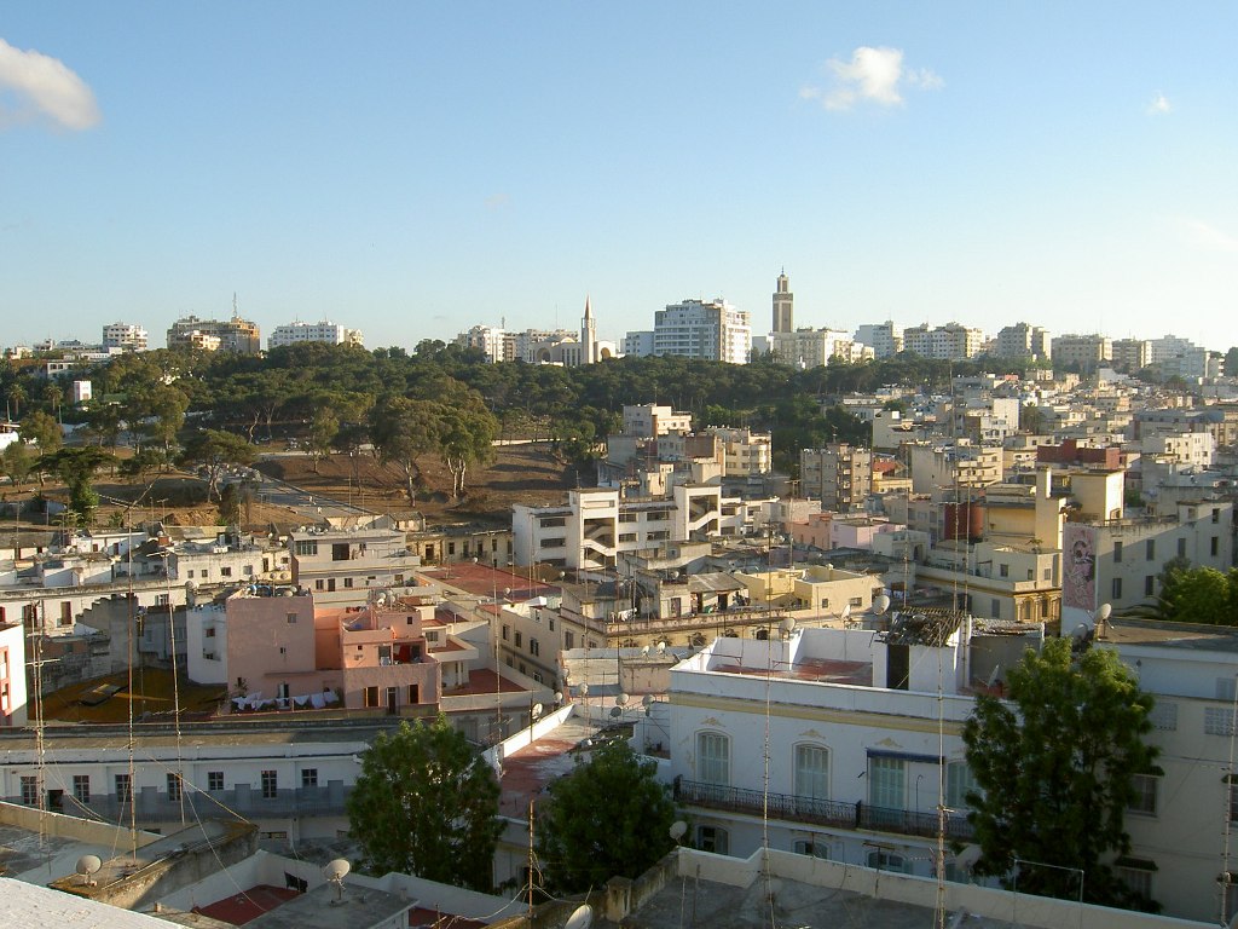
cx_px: 619
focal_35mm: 34
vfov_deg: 41.8
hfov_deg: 54.0
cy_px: 464
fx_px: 1216
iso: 50
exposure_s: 1/200
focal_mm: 5.6
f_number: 4.7
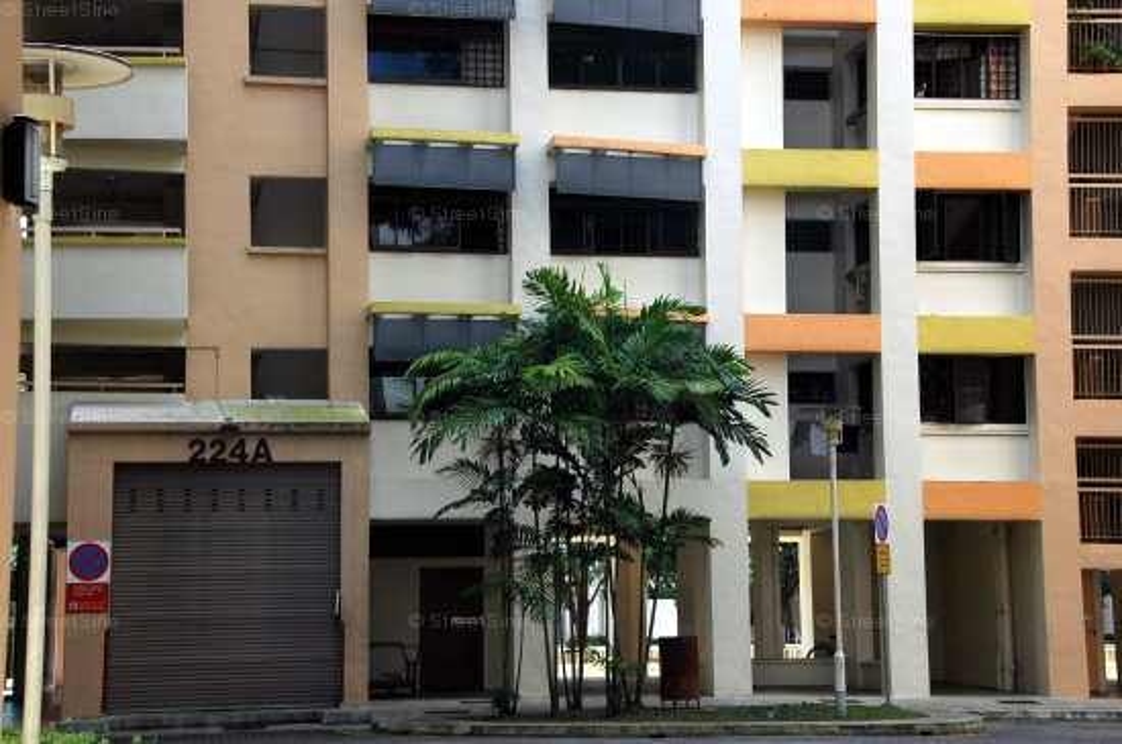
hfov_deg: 29.3
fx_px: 2147
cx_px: 561
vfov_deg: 19.7
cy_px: 372
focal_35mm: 69
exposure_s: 1/400
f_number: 7.1
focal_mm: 46
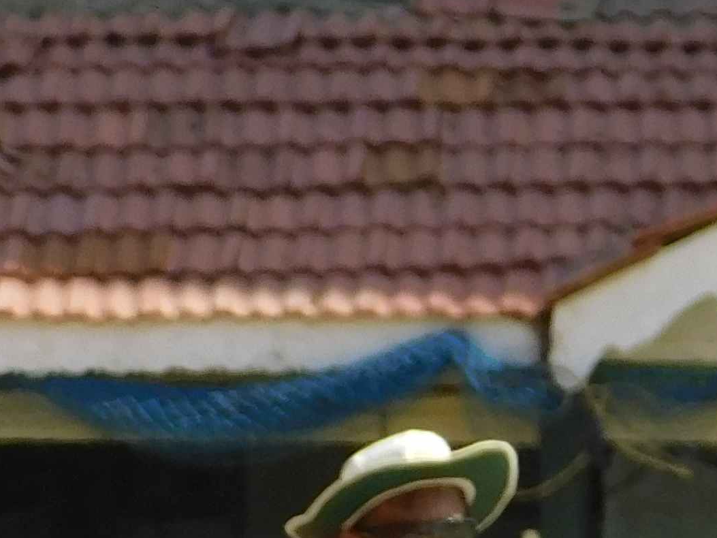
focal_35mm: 1724
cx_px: 1533
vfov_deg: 0.9
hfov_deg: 1.1
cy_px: 496
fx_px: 35713
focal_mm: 70
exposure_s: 1/400
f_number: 5.9
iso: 125
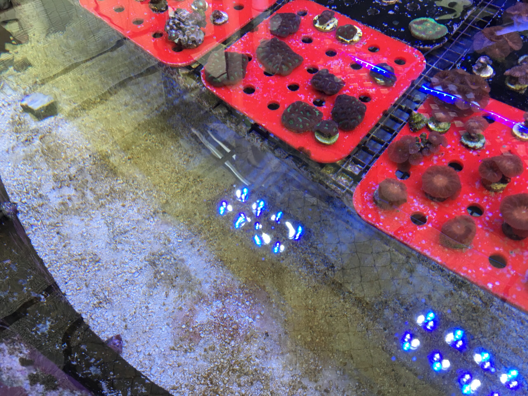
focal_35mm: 29
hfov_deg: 61.7
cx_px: 264
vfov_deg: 48.2
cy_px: 198
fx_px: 442
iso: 25
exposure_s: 1/30
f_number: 2.2
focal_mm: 4.15
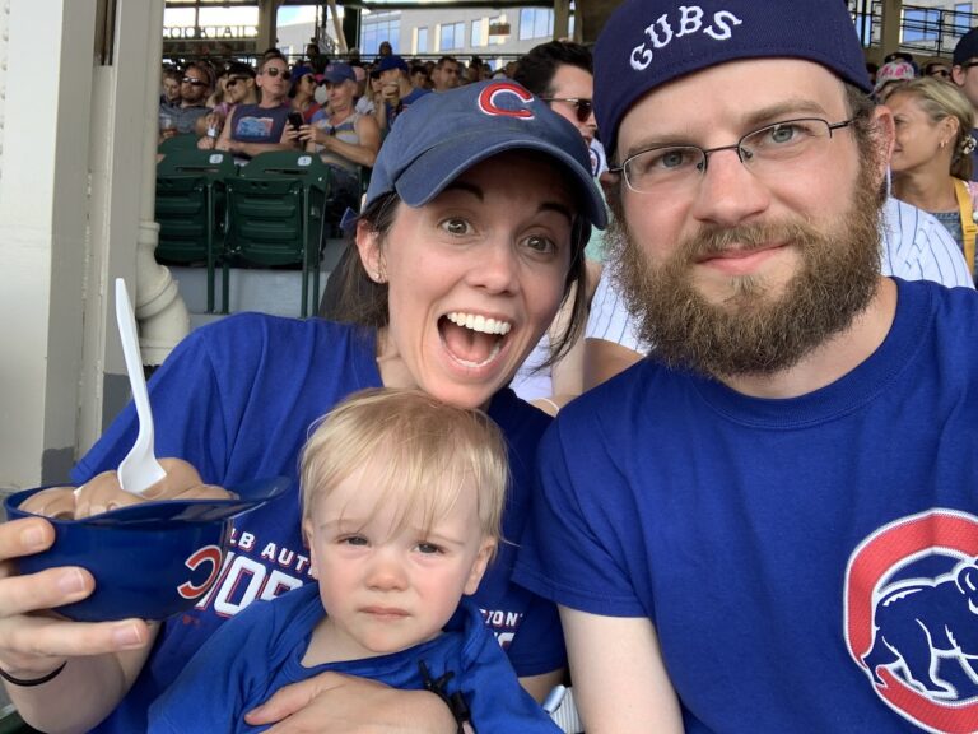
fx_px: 904
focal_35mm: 32
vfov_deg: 44.2
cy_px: 367
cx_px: 489
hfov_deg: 56.8
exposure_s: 1/122
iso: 25
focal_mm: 2.87
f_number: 2.2
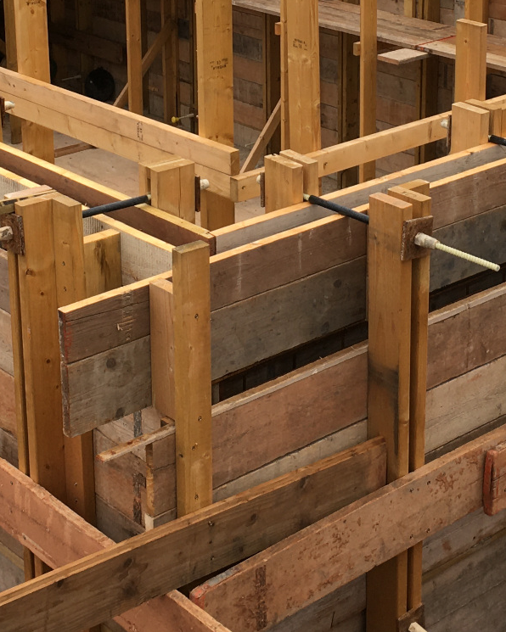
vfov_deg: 47.9
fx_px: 711
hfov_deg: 38.1
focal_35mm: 38
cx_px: 122
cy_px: 315
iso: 25
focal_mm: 4.15
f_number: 2.2
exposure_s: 1/103
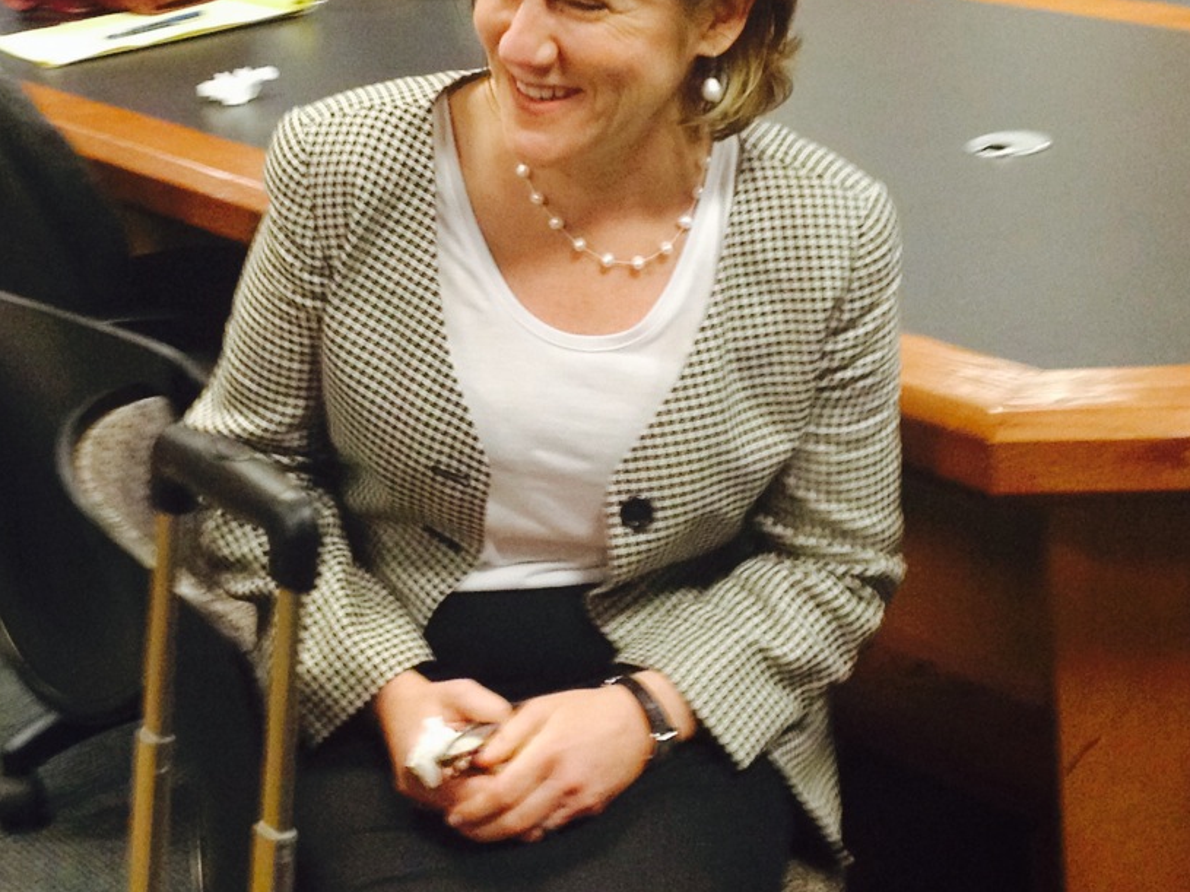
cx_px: 466
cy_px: 264
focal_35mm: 88
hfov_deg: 22.2
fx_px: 3025
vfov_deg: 16.7
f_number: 2.4
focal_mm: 4.28
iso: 160
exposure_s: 1/20
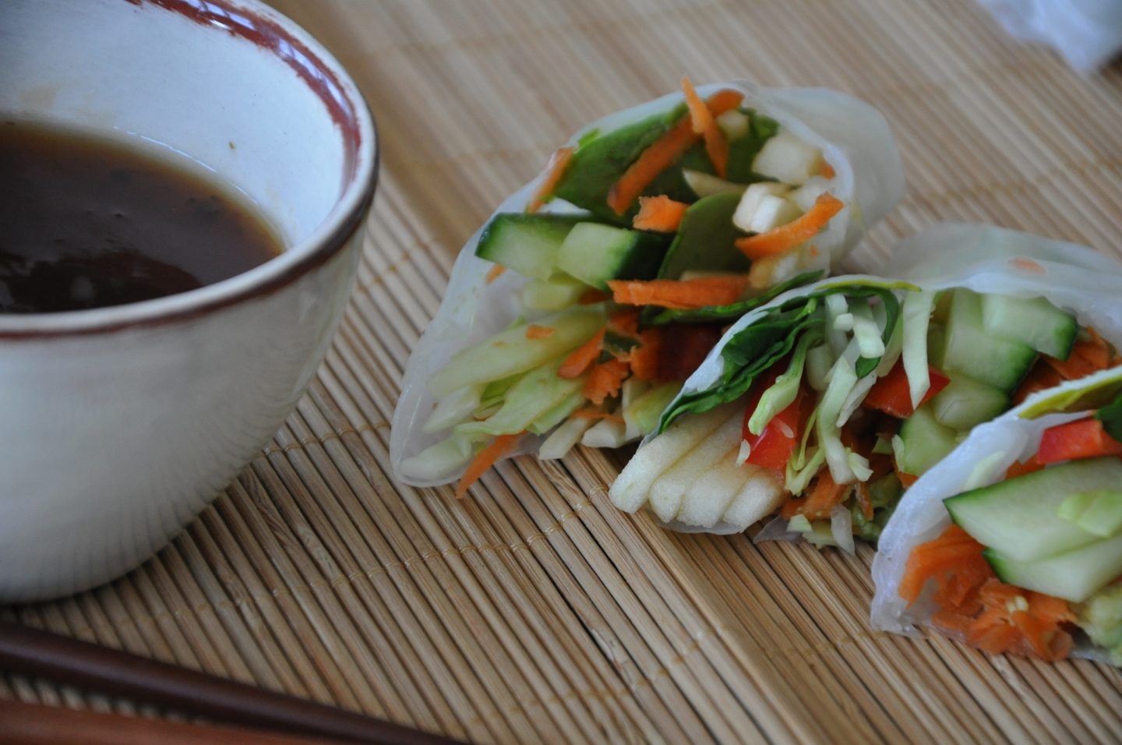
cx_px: 561
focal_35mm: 158
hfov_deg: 13.1
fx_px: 4902
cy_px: 372
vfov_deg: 8.7
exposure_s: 1/50
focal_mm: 105
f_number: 5.6
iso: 800
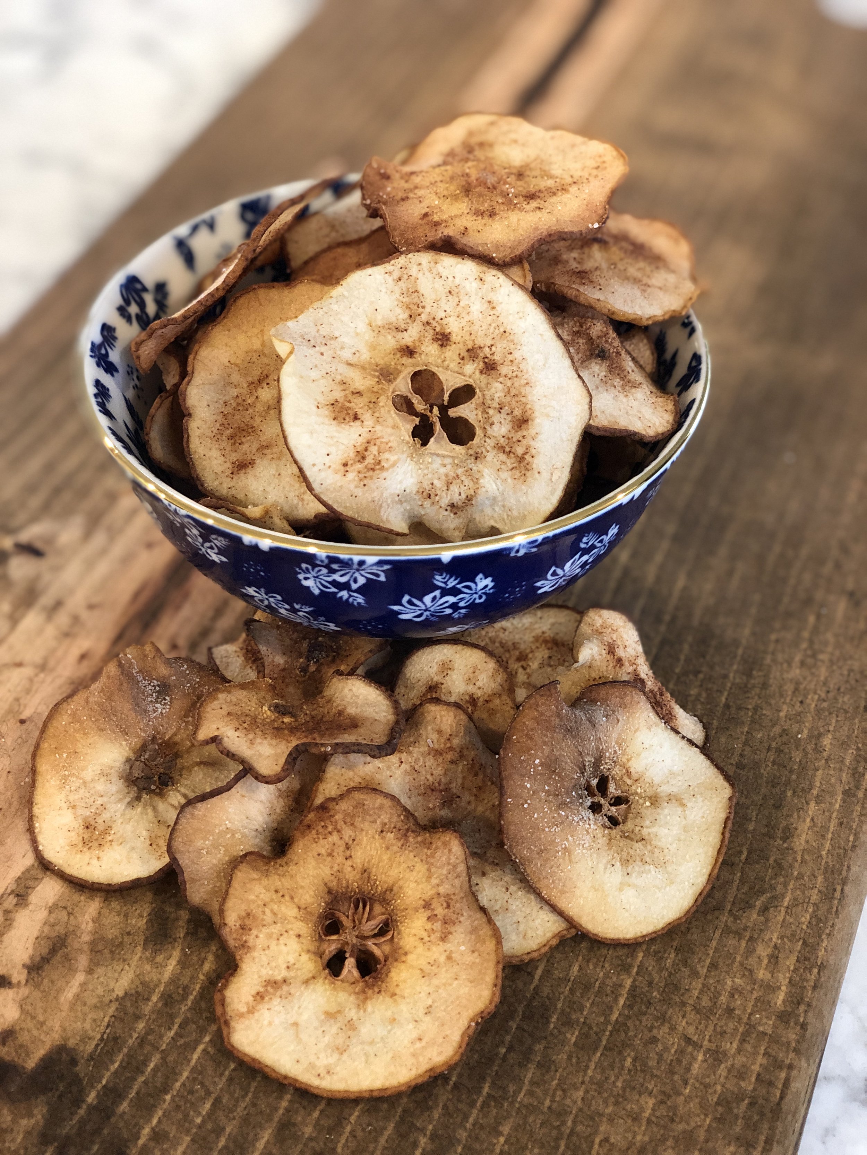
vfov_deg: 36.8
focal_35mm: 52
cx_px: 434
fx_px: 1736
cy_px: 578
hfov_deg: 28.0
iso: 160
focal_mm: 6
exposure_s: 1/24
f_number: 2.4
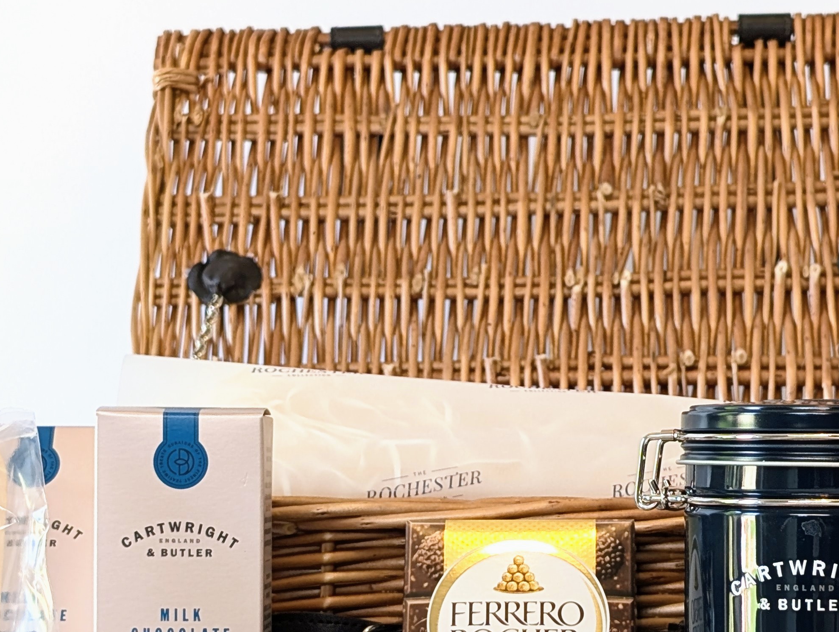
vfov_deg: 14.6
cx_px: 536
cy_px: 546
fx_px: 2451
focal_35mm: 101
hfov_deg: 19.4
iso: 21
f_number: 1.68
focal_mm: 6.9
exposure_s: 1/25
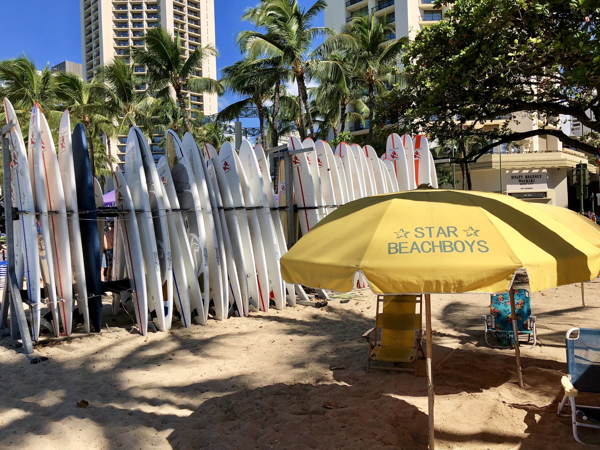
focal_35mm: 28
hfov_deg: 63.4
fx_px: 485
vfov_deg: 49.7
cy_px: 225
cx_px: 300
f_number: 1.8
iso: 25
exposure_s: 1/2288
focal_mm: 4
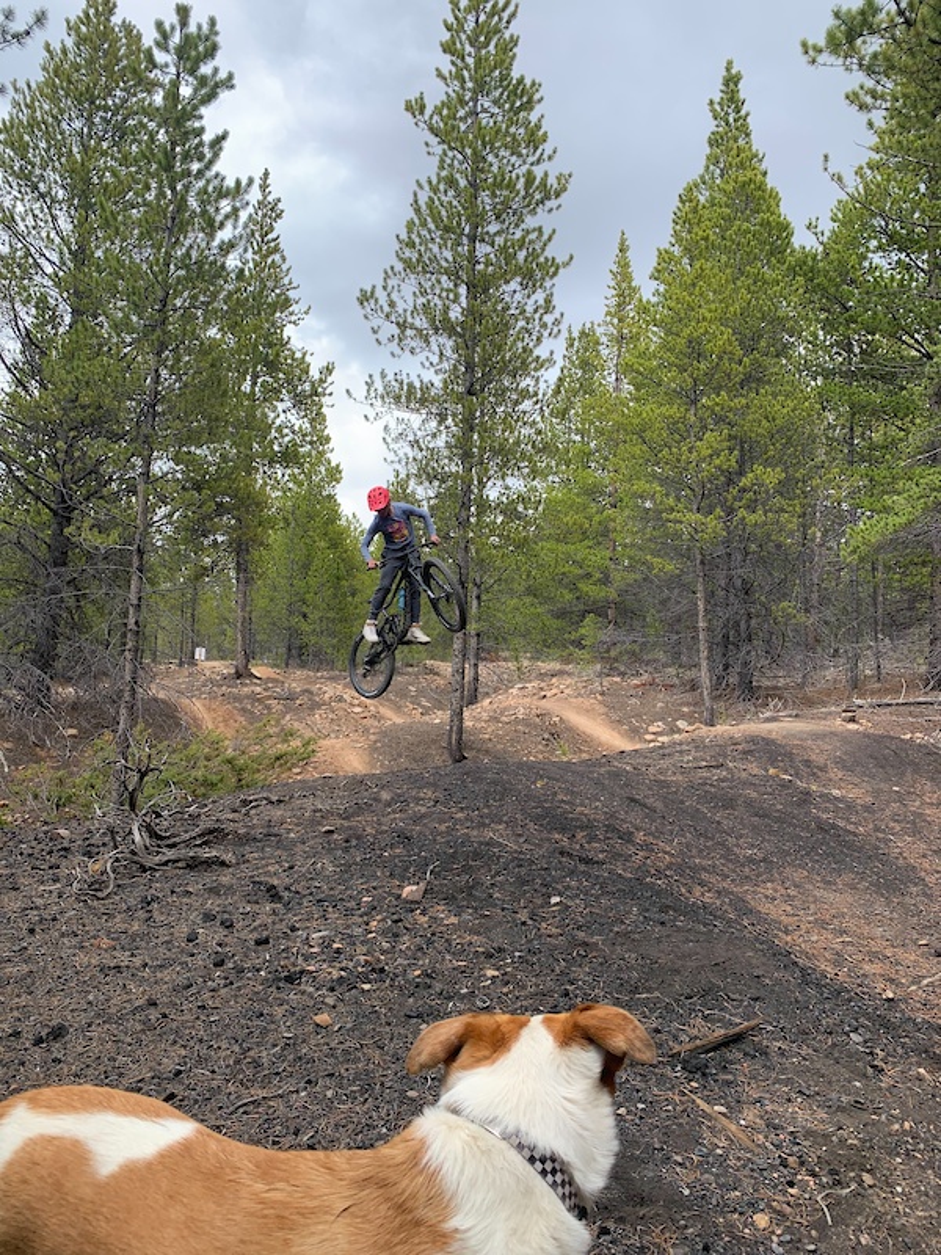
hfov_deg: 53.1
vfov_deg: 67.3
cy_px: 628
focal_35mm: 26
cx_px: 470
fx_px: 942
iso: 25
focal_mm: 4.25
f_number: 1.8
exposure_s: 1/789
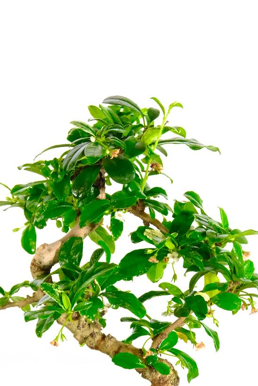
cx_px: 126
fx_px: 2159
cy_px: 298
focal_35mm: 201
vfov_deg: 10.2
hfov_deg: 6.8
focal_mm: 86
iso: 2500
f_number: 10
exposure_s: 1/15
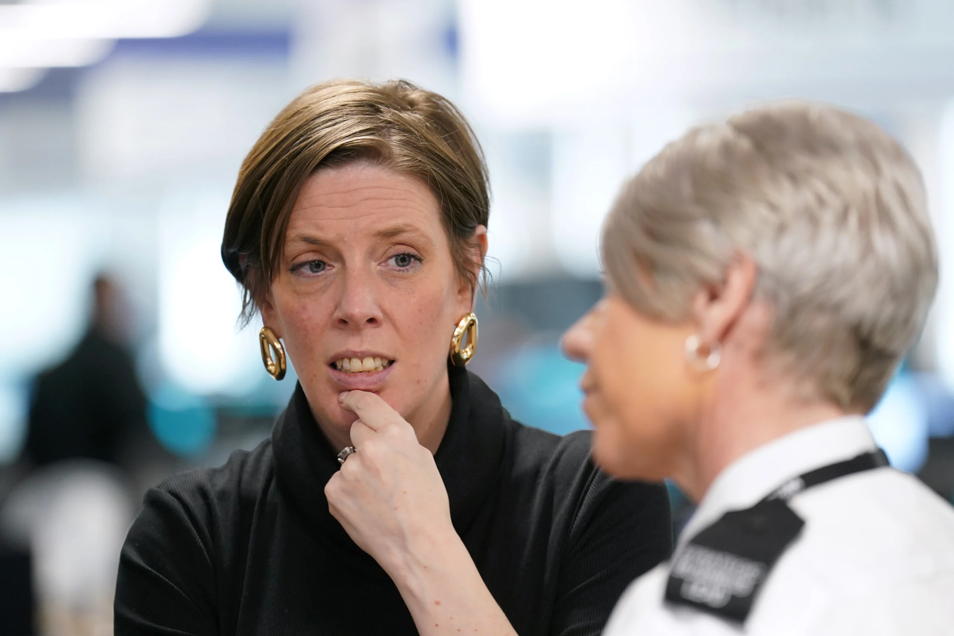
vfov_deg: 6.9
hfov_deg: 10.3
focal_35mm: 200
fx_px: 5300
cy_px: 318
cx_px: 477
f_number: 2.8
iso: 2500
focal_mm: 200
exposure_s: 1/100
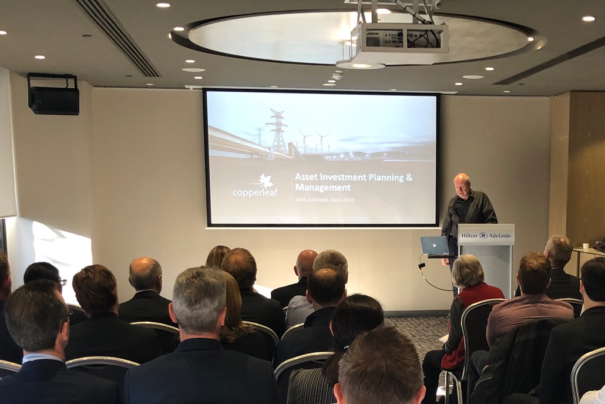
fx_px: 958
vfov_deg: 23.3
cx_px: 421
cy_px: 340
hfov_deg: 34.6
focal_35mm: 57
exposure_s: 1/25
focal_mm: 3.99
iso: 40
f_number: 1.8
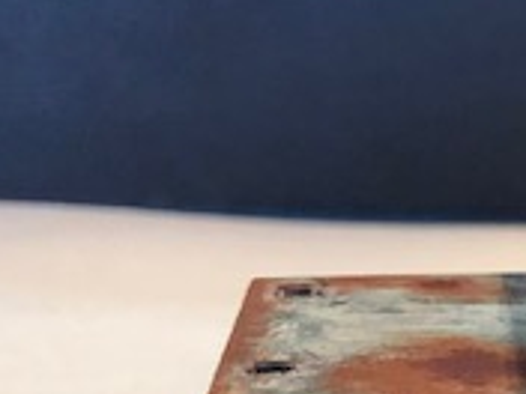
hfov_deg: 16.7
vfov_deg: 13.9
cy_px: 534
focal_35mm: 102
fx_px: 1550
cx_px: 879
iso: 100
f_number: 1.8
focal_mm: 3.99
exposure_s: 1/15
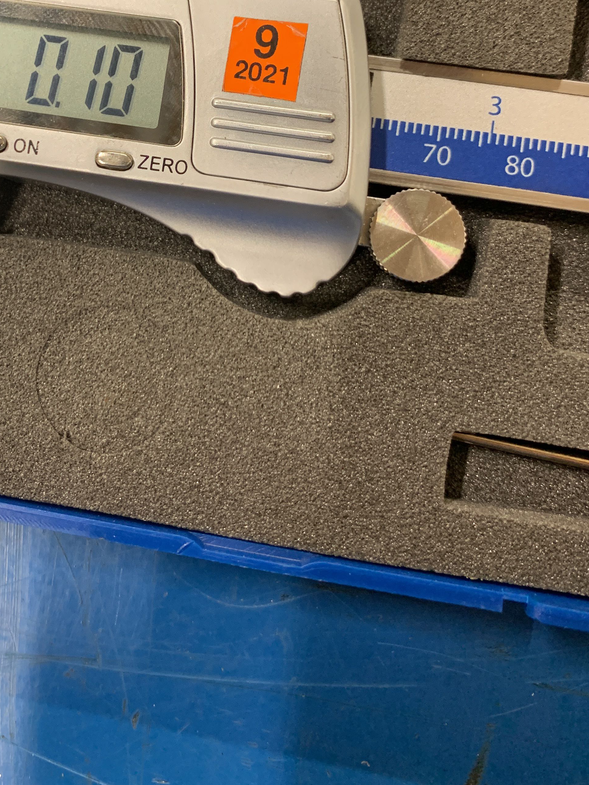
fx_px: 930
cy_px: 182
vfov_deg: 44.0
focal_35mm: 41
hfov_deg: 34.7
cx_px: 182
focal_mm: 4.25
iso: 125
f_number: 1.8
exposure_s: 1/60
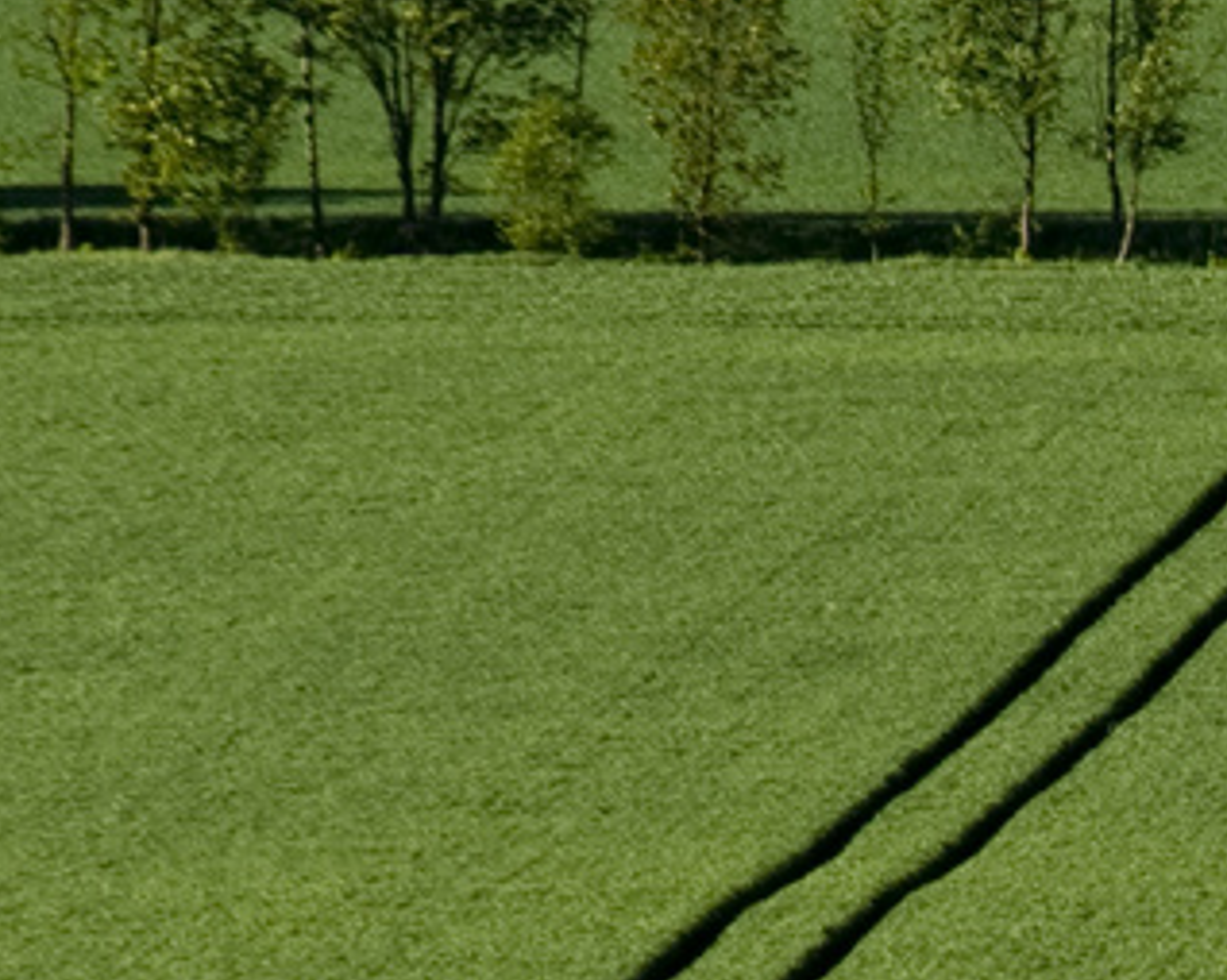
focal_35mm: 1436
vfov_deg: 1.1
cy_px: 1628
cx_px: 2253
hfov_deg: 1.3
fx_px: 52116
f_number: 8
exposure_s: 1/800
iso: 200
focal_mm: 300
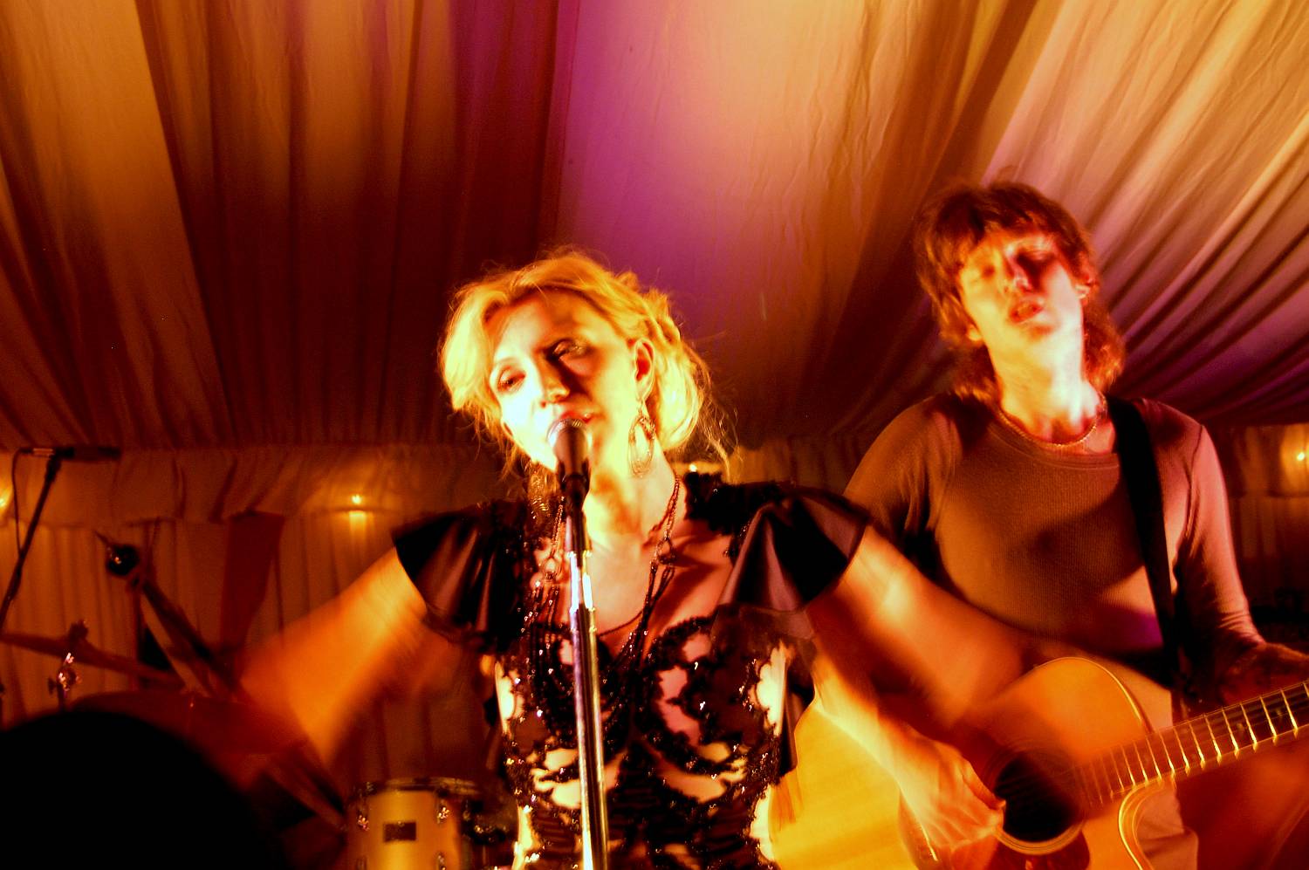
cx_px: 654
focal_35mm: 63
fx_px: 2288
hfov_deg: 31.9
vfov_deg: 21.5
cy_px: 435
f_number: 5.3
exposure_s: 1/5
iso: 800
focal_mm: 42
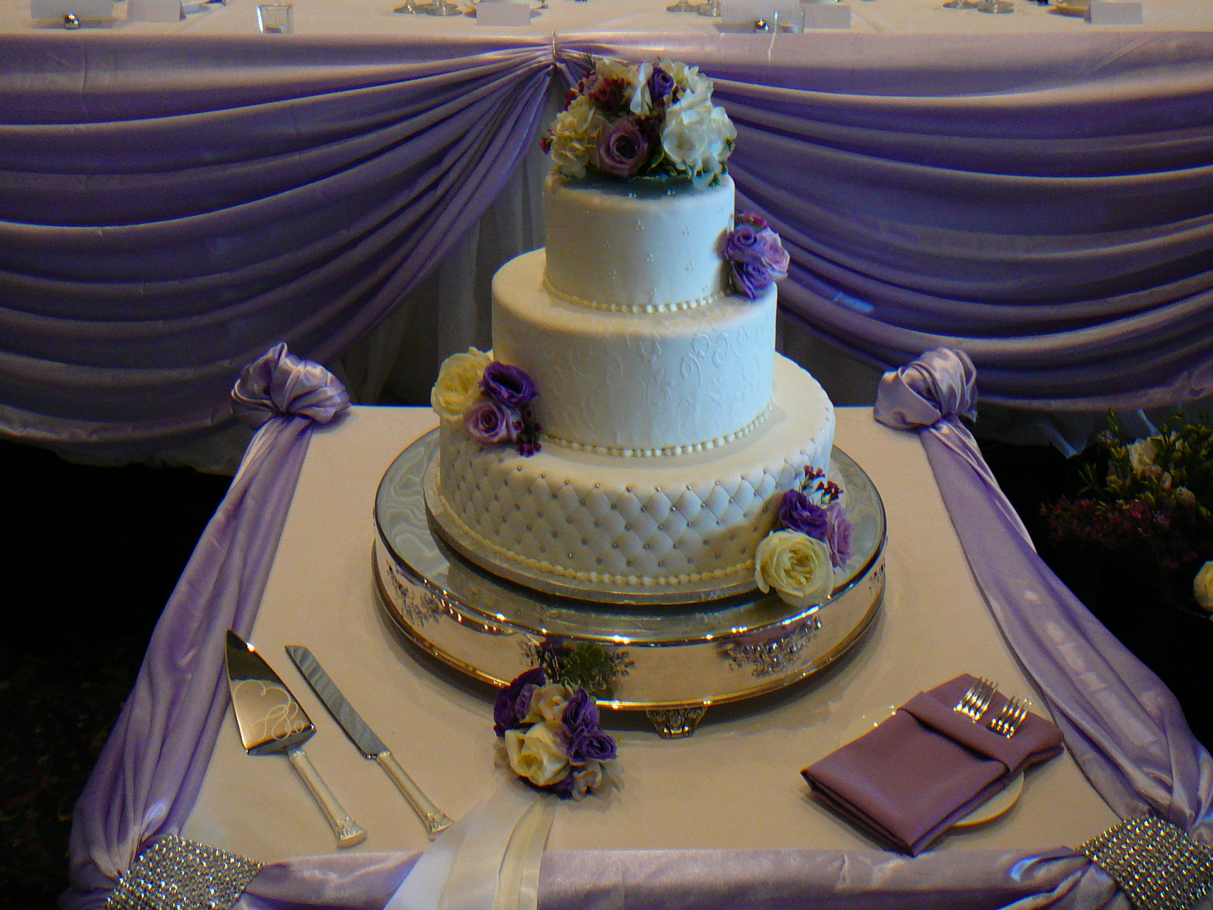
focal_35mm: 35
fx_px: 1226
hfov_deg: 52.6
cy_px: 455
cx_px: 606
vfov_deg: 40.7
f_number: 2.8
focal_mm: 5.2
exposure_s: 1/25
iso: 200
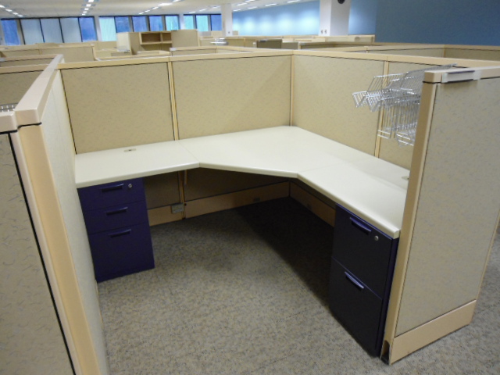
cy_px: 188
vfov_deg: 53.1
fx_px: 376
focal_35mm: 26
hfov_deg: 67.3
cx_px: 250
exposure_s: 1/20
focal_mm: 4.7
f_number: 2.8
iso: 400
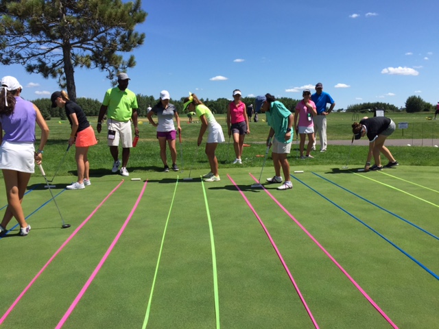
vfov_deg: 48.2
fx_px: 368
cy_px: 164
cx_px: 220
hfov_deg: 61.7
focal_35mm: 29
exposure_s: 1/2639
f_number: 2.2
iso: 32
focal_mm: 4.15
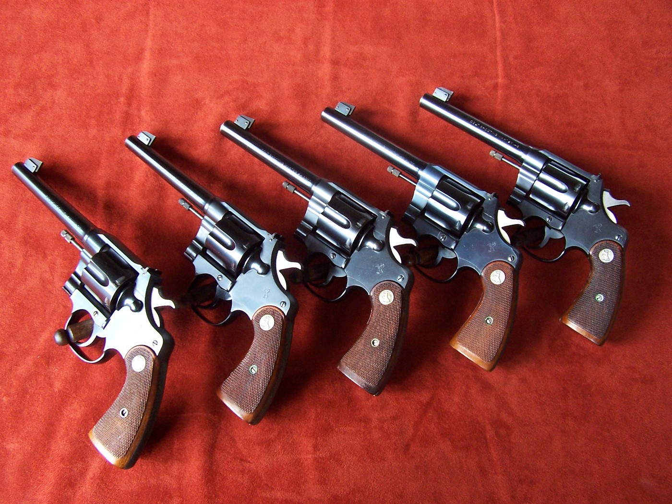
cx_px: 336
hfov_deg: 49.0
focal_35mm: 38
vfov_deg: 37.7
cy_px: 252
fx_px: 738
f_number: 2.8
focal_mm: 6.3
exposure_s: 1/30
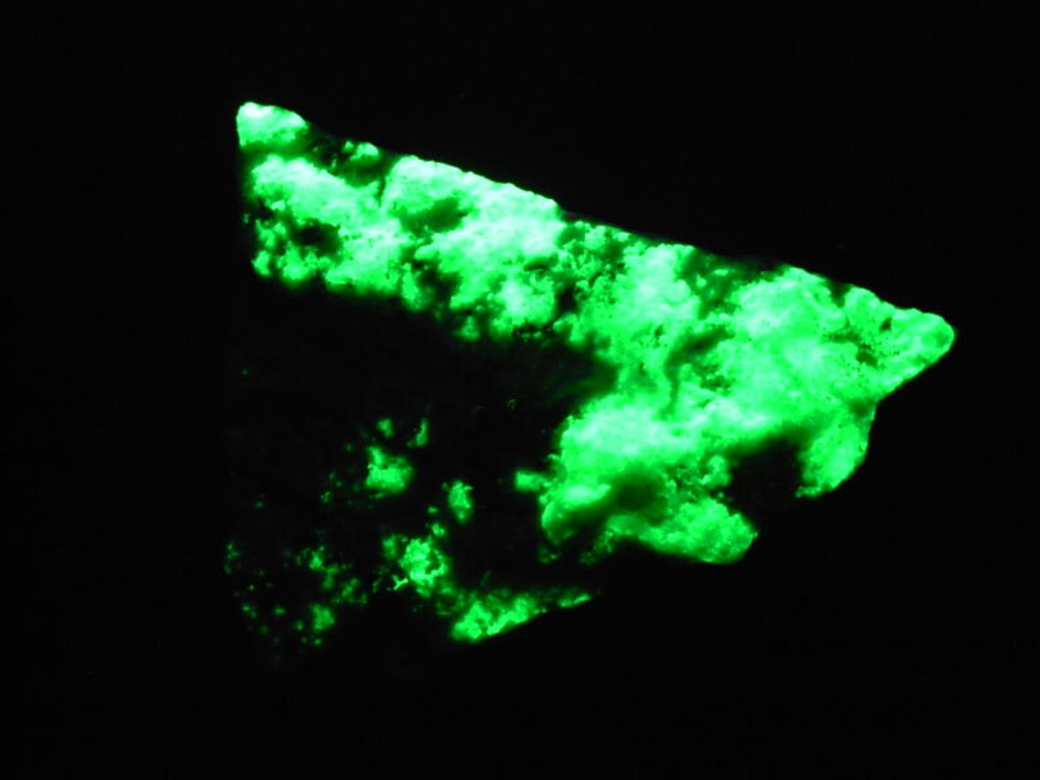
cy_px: 390
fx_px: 1142
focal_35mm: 38
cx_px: 520
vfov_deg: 37.7
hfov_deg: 49.0
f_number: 2.9
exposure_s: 1/4
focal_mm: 6.3
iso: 154
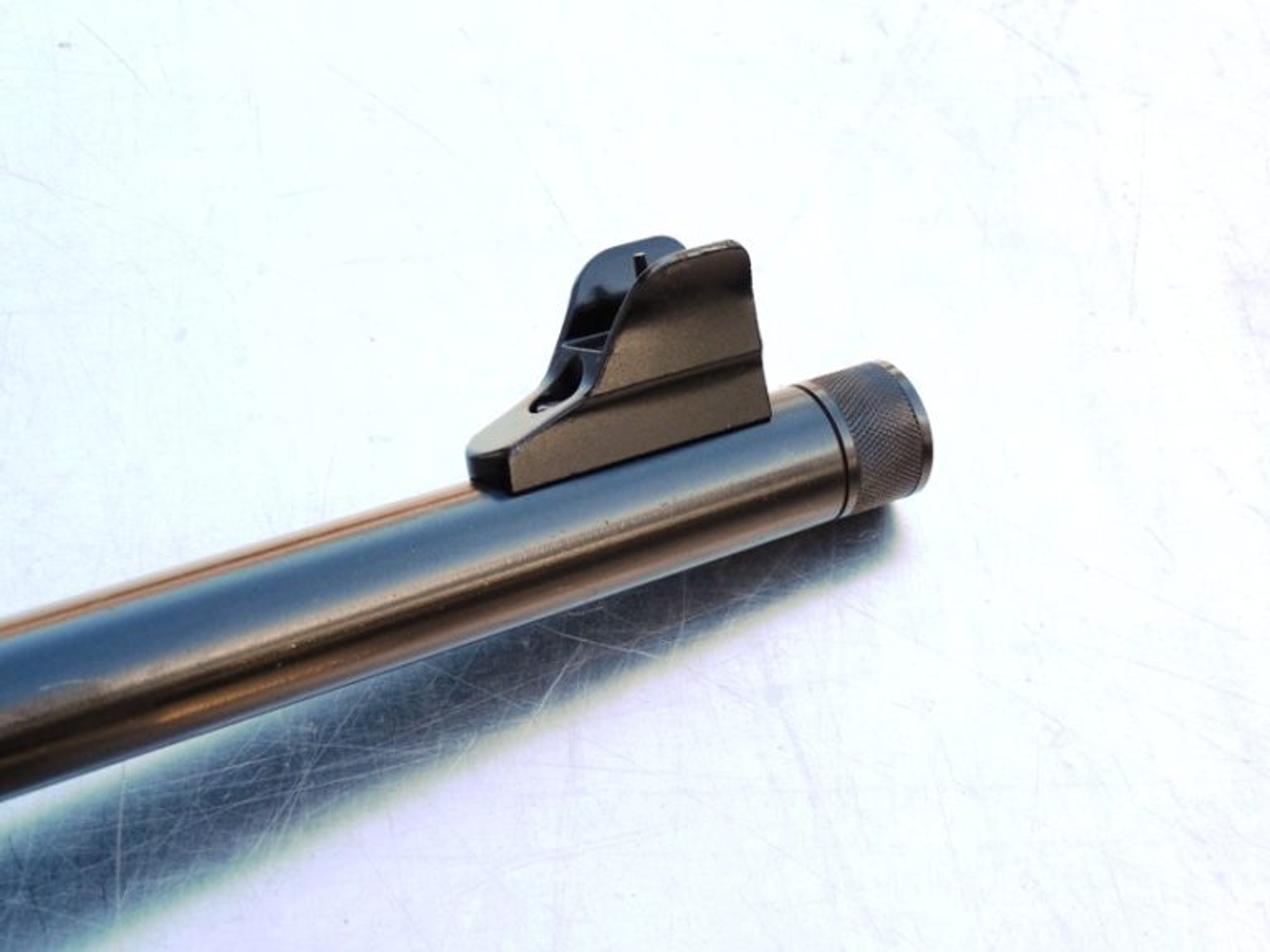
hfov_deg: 28.2
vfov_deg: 21.3
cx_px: 635
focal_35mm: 69
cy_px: 476
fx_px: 2531
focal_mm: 12.5
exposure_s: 1/60
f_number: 4.4
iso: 125
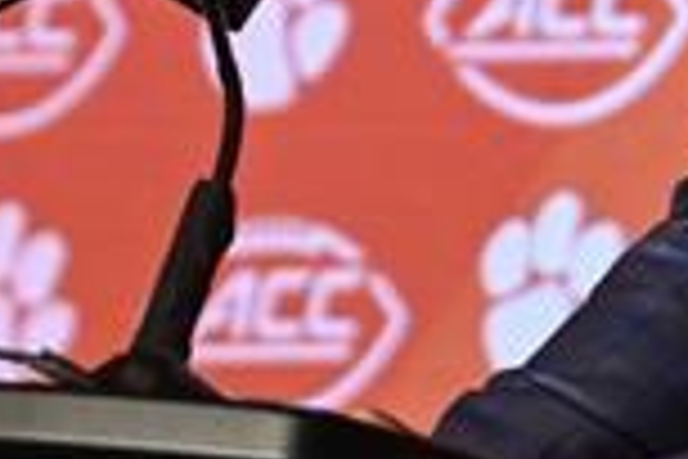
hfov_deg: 1.0
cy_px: -194
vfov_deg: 0.7
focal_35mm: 2005
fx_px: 38315
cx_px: 72
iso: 1000
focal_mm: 200
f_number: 2.8
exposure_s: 1/400
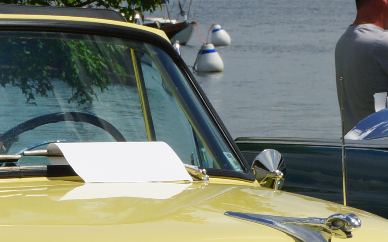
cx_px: -17
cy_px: 358
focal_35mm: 323
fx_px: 3420
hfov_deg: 6.5
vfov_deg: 4.0
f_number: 13
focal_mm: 45
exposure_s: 1/125
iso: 100
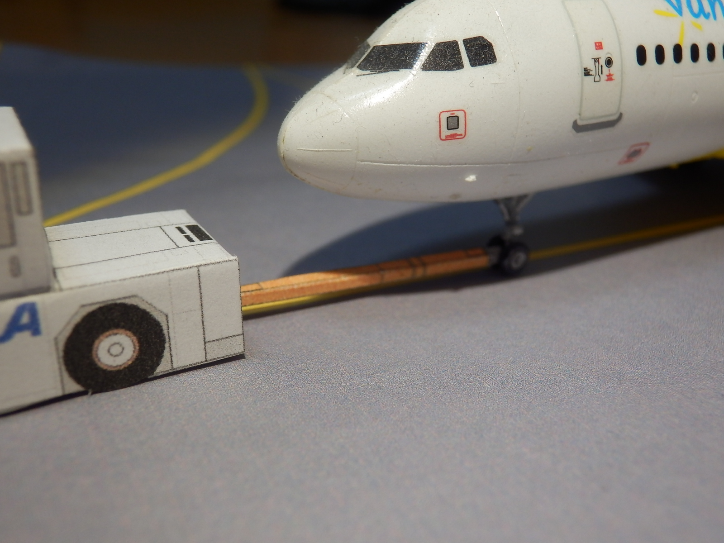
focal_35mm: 42
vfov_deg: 34.3
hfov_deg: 44.8
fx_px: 878
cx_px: 362
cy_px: 272
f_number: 4
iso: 125
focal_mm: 7.4
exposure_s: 1/40
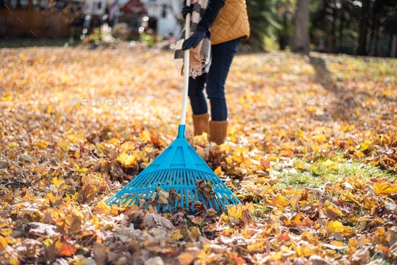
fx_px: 552
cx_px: 198
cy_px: 132
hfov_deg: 39.6
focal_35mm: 50
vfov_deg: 27.0
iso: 160
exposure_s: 1/1600
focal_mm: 50
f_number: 1.8
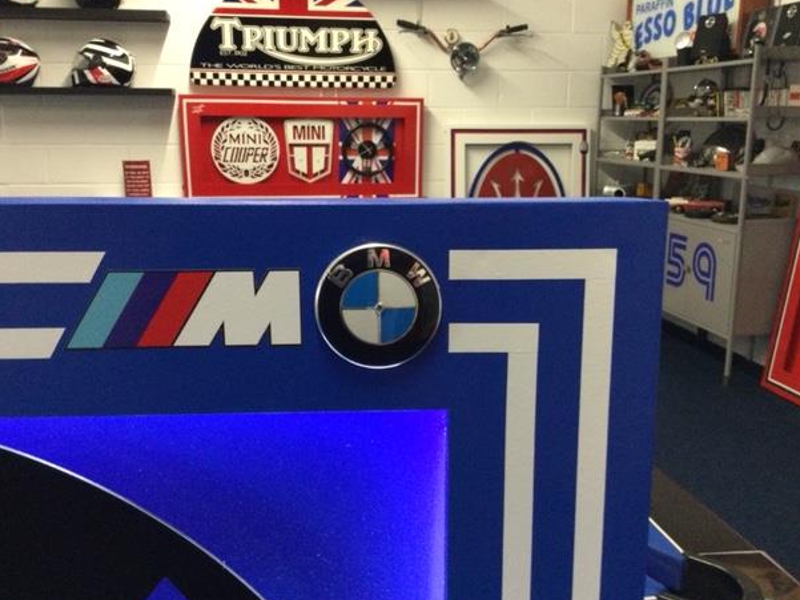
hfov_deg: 55.3
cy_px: 299
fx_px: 763
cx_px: 382
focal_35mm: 33
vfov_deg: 43.0
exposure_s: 1/17
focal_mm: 3.3
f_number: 2.4
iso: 200
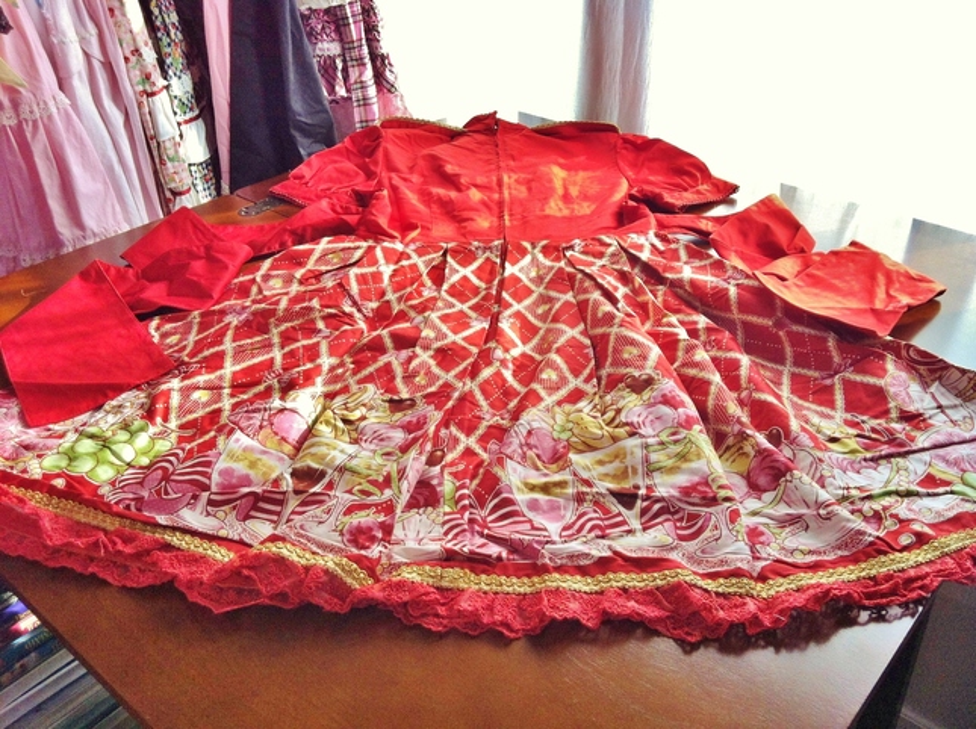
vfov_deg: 40.6
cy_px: 364
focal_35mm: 35
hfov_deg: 52.7
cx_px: 488
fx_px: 986
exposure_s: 1/120
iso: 125
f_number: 2.8
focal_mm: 3.85
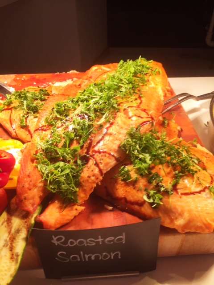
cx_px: 107
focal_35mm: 29
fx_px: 239
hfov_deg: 48.2
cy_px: 142
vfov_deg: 61.7
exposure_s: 1/60
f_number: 2.2
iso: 40
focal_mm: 4.15
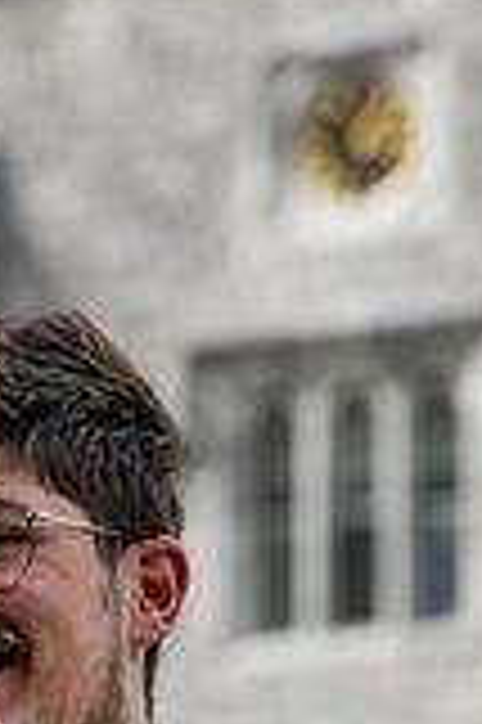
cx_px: 160
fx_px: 7507
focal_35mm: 373
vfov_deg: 5.5
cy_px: 872
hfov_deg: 3.7
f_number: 3.2
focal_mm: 75
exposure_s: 1/800
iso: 125
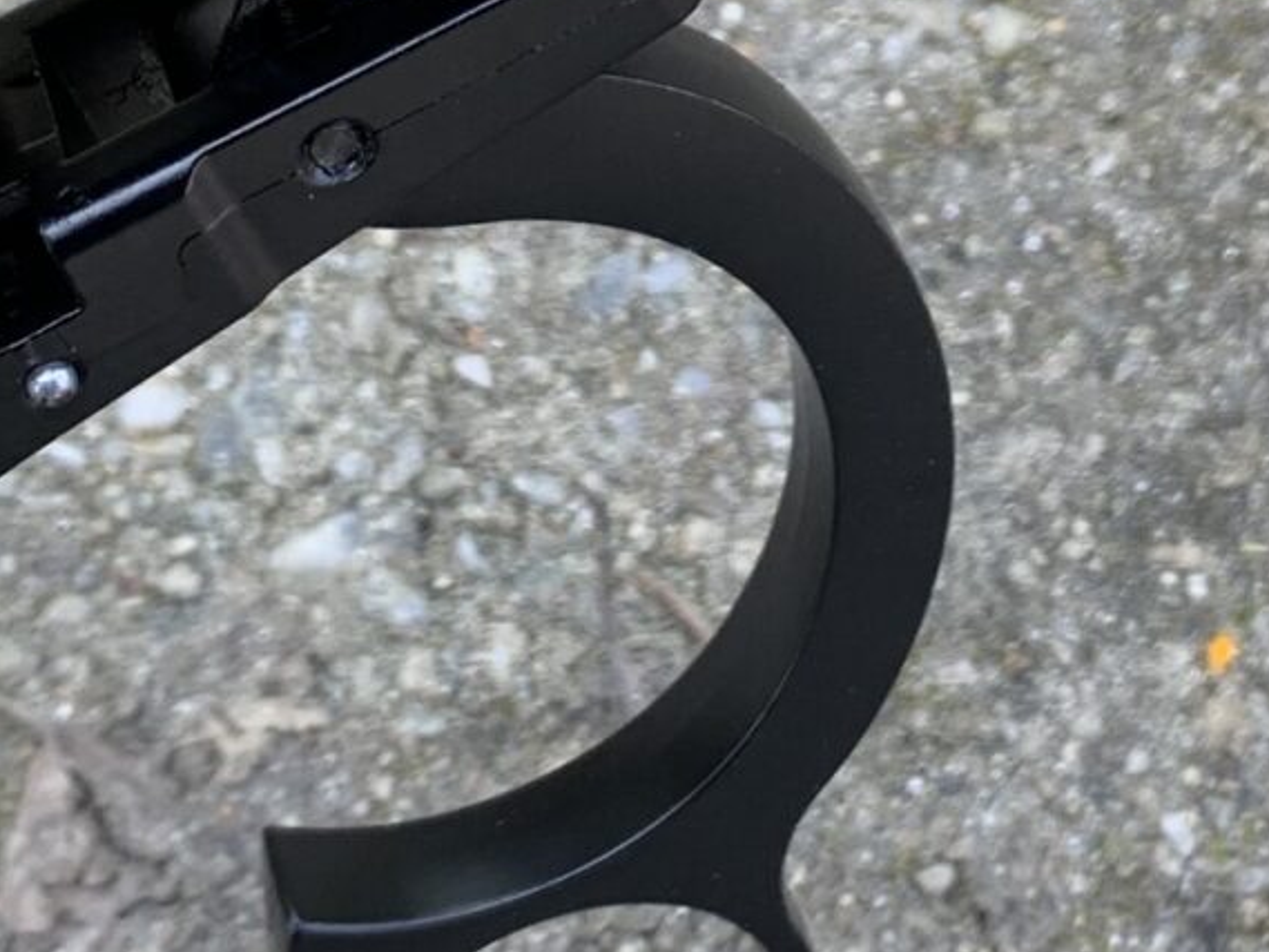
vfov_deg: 12.2
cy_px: -350
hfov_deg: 16.8
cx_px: 852
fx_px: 4290
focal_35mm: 117
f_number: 1.8
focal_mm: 4.25
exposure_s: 1/132
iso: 25
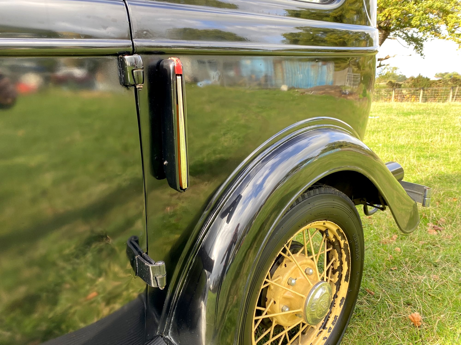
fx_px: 346
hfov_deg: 67.3
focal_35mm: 26
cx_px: 230
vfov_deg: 53.1
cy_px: 172
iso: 40
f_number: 1.8
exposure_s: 1/121
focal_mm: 4.25
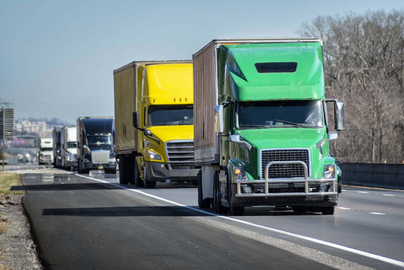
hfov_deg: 4.6
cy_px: 135
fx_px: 5050
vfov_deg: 3.1
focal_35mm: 450
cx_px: 202
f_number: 7.1
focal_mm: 300
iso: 400
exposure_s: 1/1600
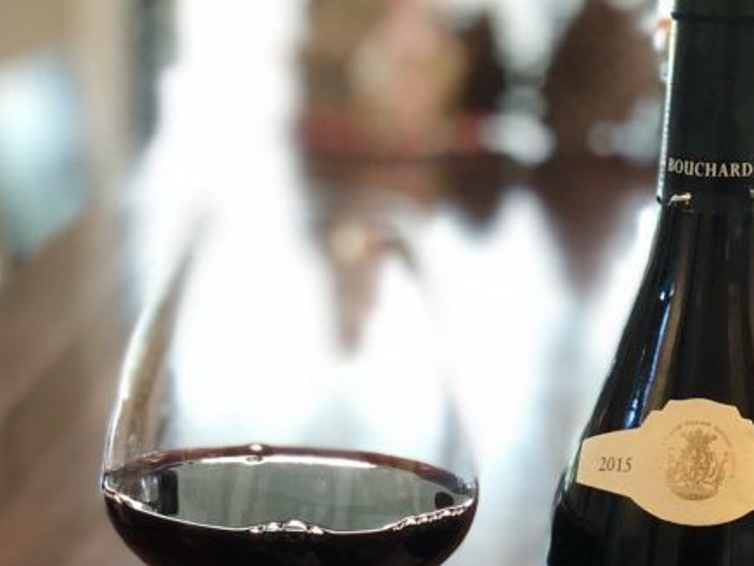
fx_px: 2681
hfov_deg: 16.0
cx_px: 414
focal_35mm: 123
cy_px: 641
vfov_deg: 11.9
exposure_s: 1/40
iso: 400
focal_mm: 6
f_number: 2.4
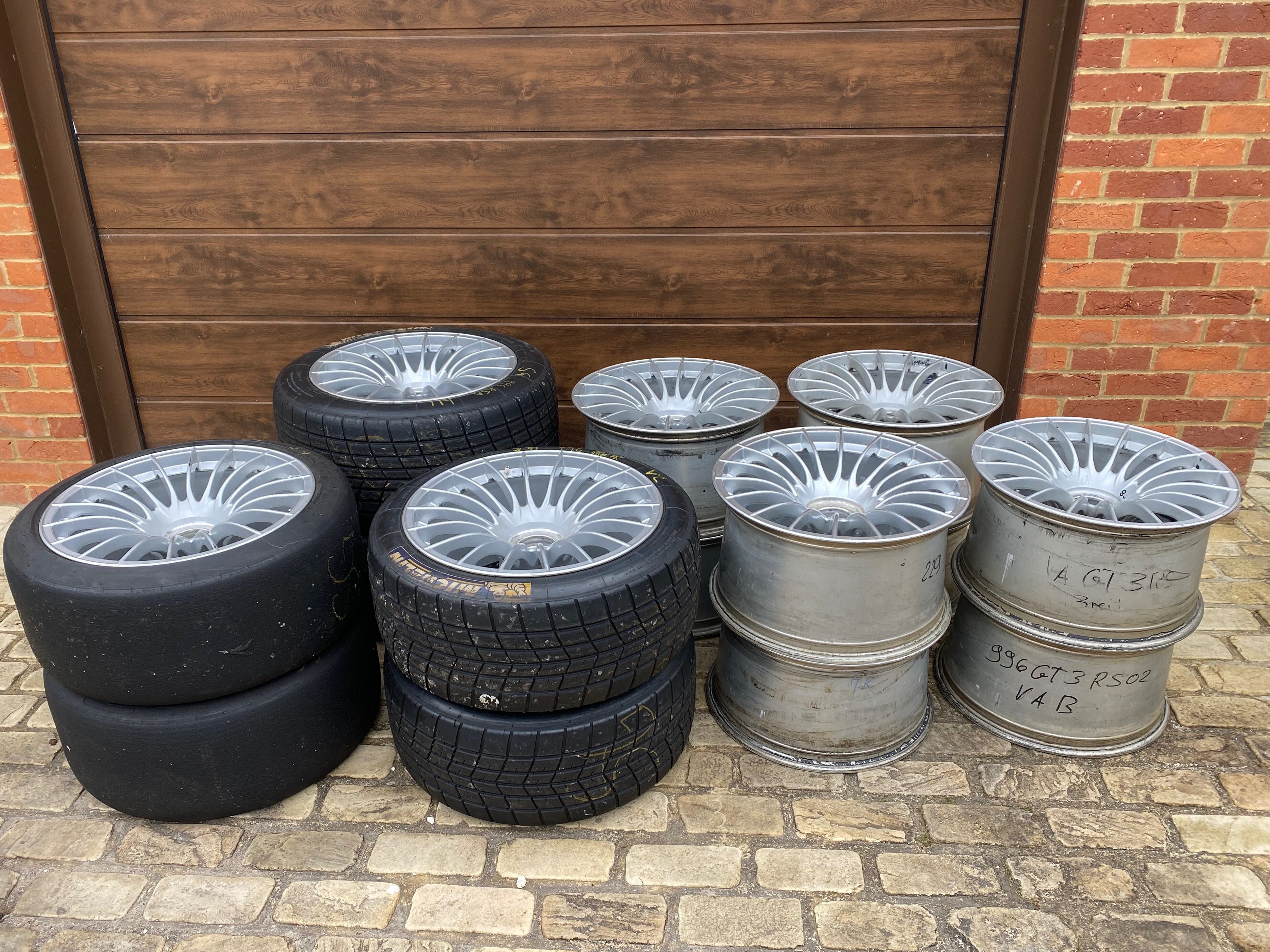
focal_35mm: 28
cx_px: 616
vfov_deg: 49.7
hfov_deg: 63.4
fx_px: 1027
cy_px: 507
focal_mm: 4.25
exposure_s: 1/131
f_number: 1.8
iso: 32
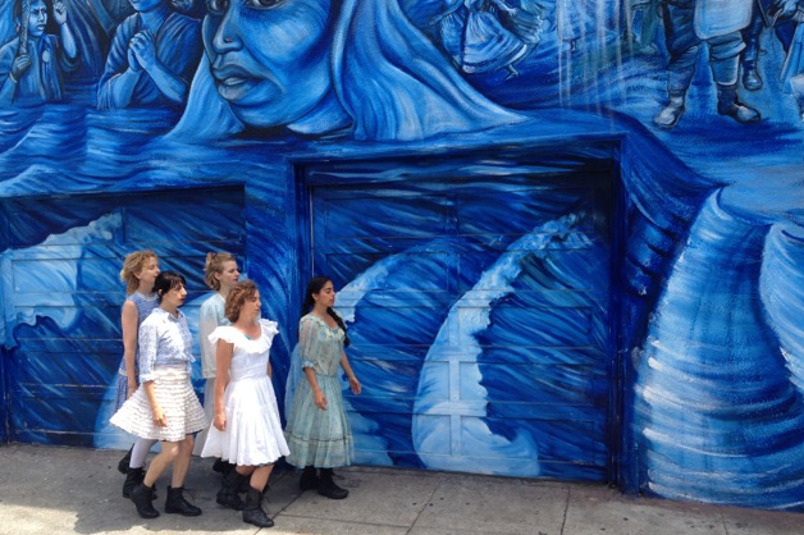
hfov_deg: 54.5
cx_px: 401
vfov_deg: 37.8
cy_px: 292
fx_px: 781
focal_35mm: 35
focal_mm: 4.13
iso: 50
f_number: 2.4
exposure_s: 1/596
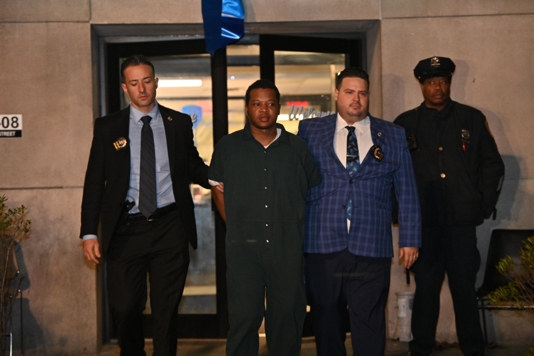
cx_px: 267
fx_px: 1632
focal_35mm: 110
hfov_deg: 18.6
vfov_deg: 12.5
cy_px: 178
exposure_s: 1/80
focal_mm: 110
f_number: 4
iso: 2000
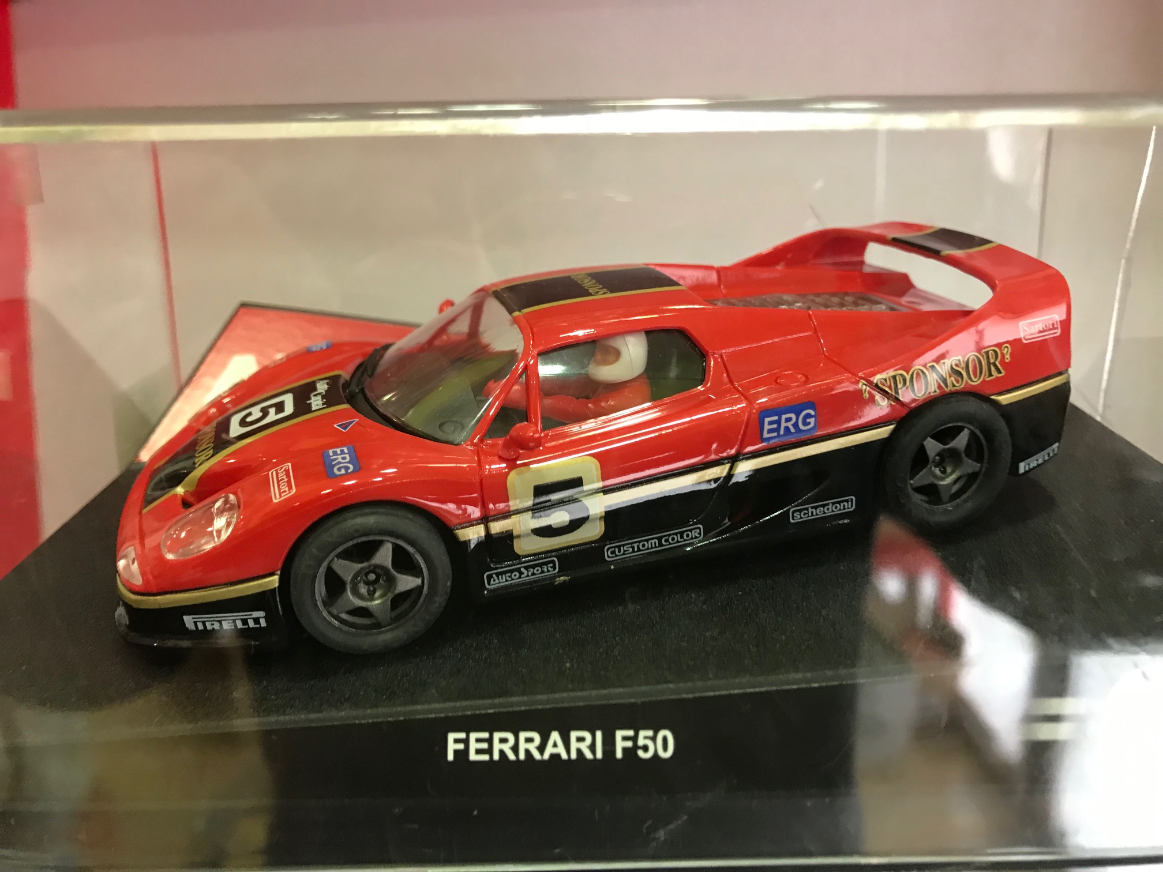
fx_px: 941
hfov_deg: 63.4
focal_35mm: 28
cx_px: 582
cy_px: 436
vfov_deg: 49.7
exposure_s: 1/17
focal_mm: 3.99
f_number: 1.8
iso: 64
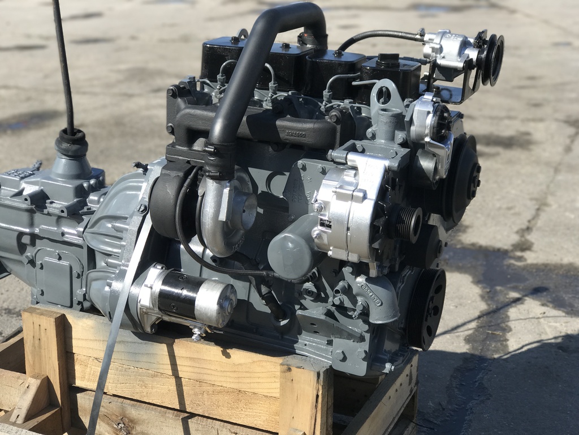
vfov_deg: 25.7
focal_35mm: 57
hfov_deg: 33.8
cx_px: 290
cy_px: 218
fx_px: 953
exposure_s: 1/833
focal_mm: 6.6
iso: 20
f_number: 2.8
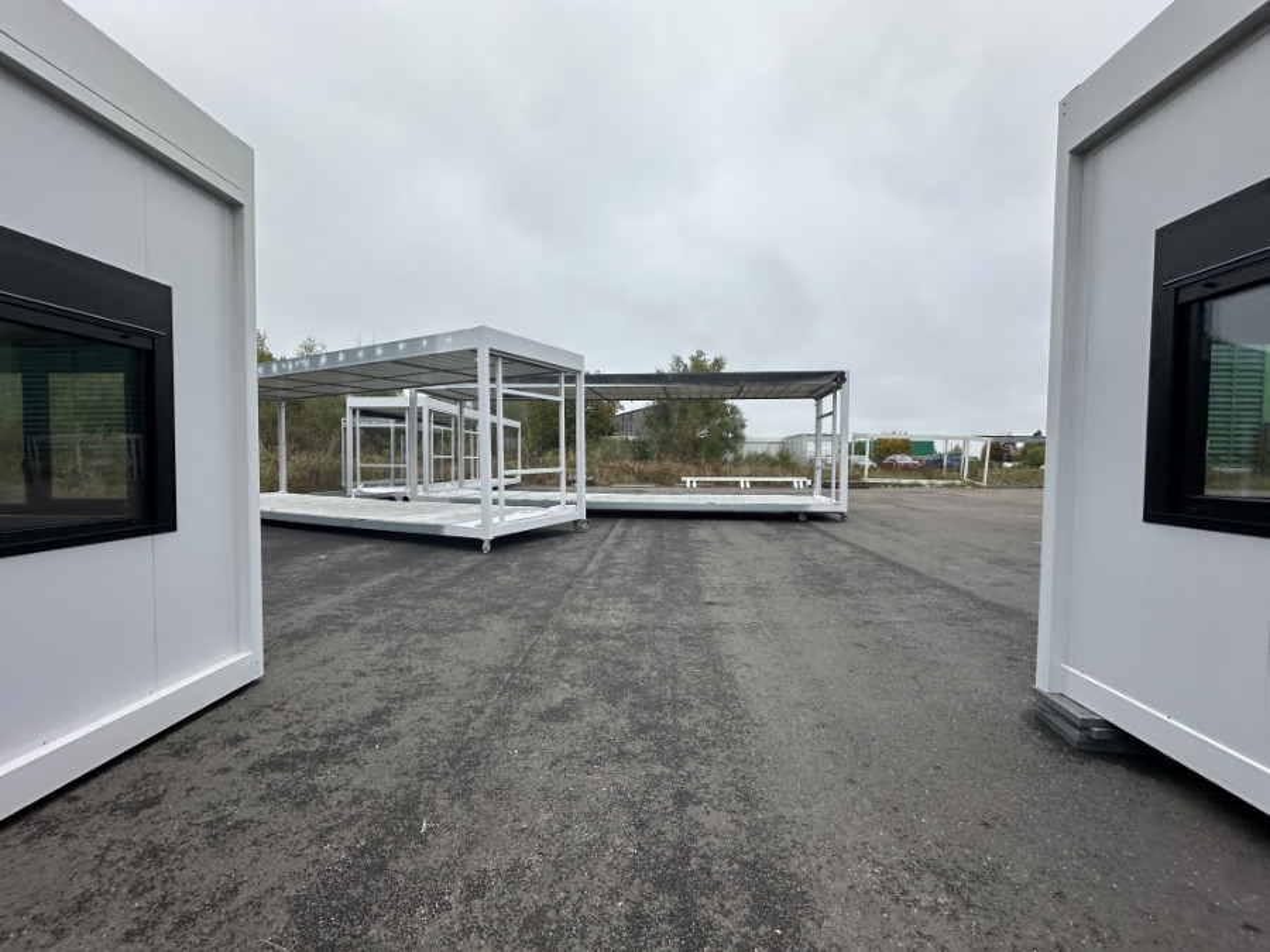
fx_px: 514
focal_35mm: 14
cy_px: 476
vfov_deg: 85.7
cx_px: 635
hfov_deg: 102.1
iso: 40
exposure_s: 1/882
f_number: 2.2
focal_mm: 2.2
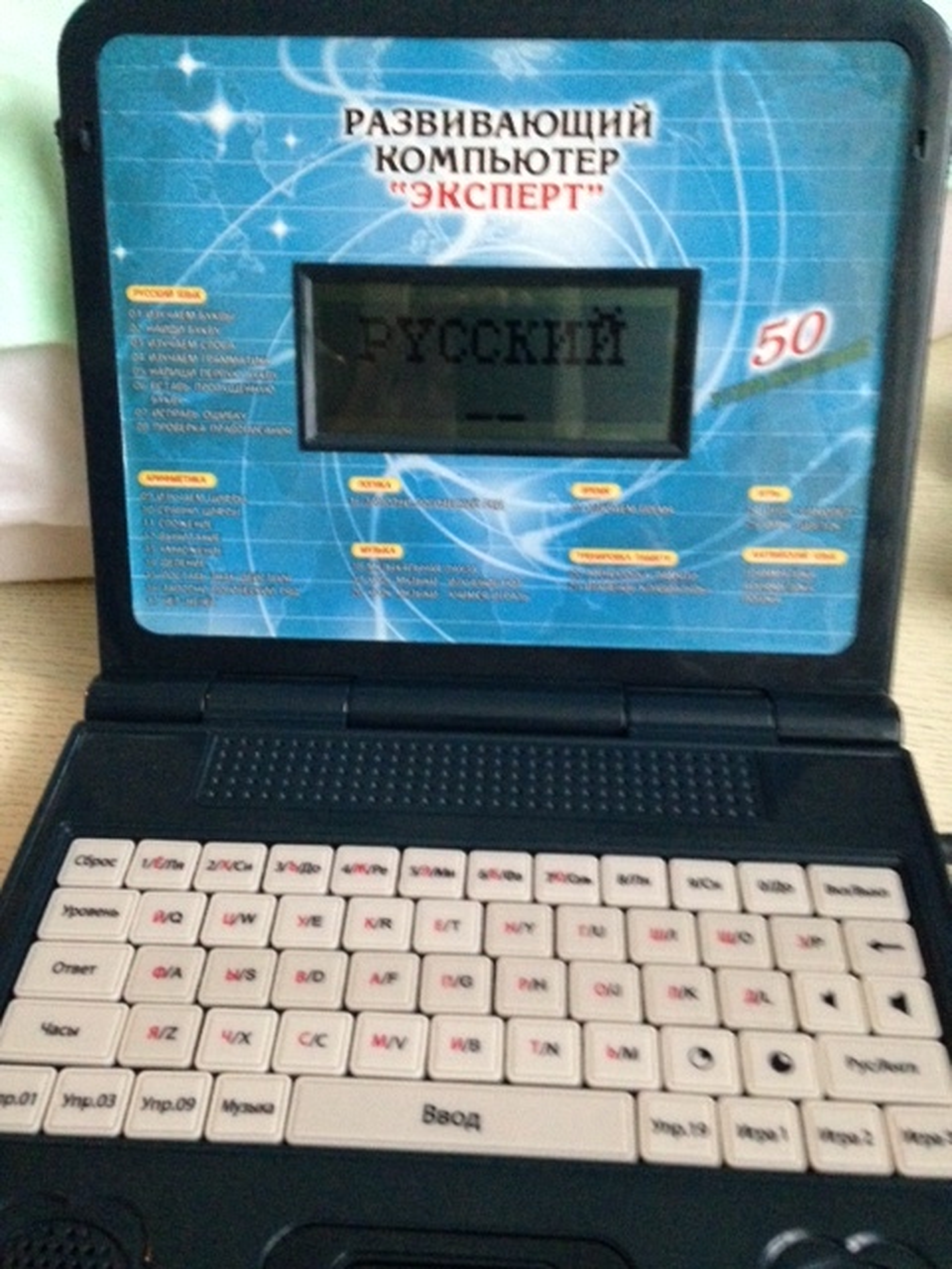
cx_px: 476
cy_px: 634
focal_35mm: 33
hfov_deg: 42.9
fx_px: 1210
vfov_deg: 55.4
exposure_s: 1/15
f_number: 2.4
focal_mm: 4.12
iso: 800
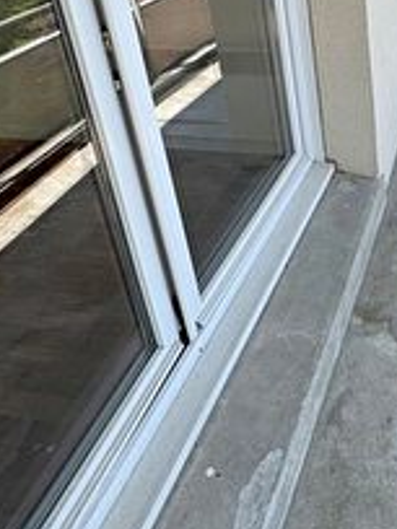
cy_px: 64
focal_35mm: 36
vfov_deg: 46.8
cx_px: 407
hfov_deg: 35.4
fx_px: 550
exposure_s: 1/889
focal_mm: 2.22
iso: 50
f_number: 2.2
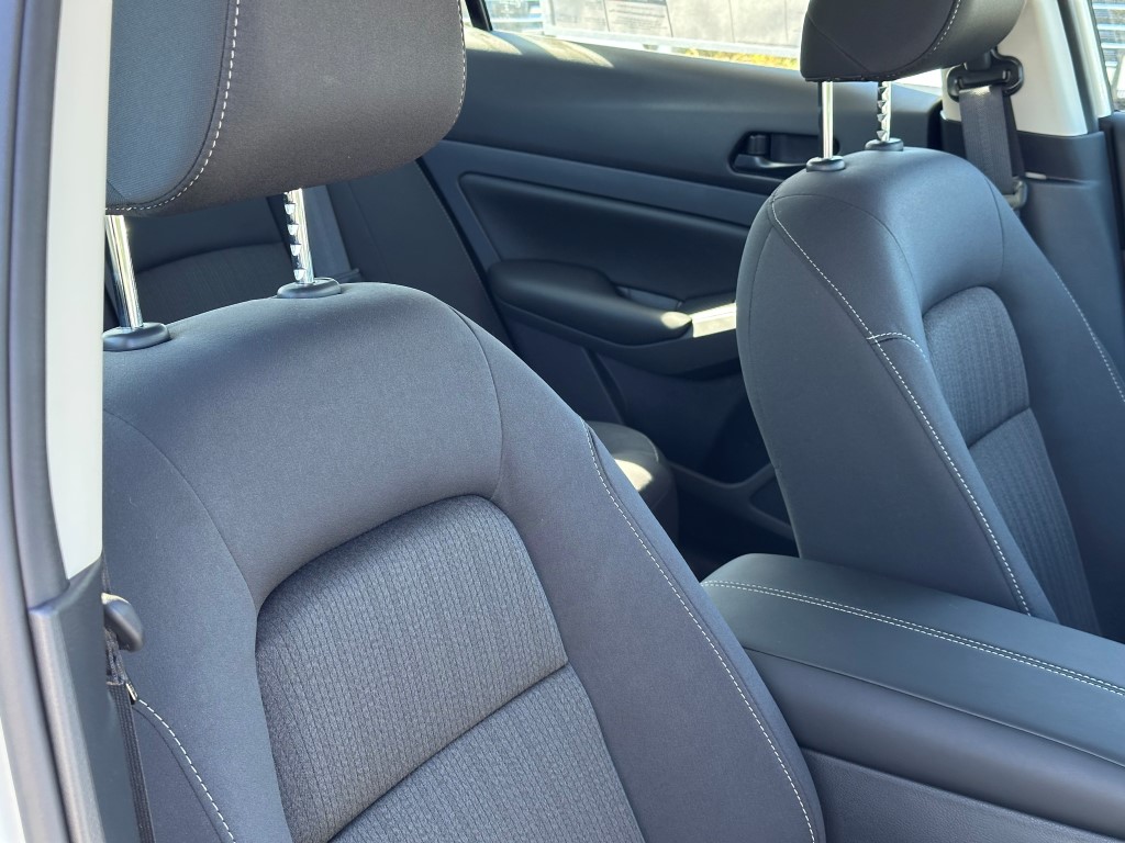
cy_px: 422
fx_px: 1560
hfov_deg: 39.7
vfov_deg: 30.3
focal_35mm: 48
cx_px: 562
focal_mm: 6.86
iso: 80
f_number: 1.78
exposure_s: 1/102
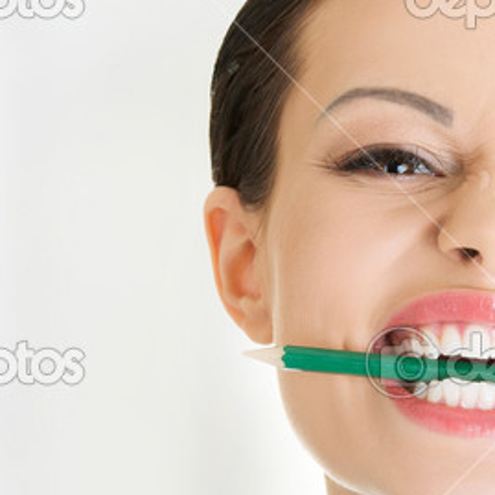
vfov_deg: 4.3
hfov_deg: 4.3
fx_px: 6536
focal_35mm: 404
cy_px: 365
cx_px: 575
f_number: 10
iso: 100
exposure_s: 1/200
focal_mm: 125
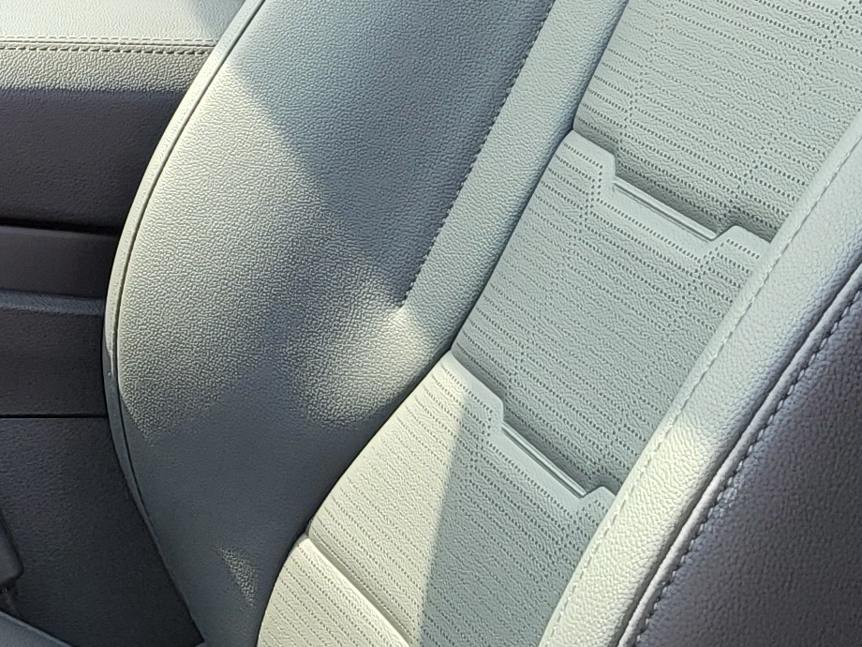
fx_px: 2814
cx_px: -343
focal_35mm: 113
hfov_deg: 16.2
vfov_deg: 13.1
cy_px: 310
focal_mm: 5.4
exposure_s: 1/172
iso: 40
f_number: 1.8
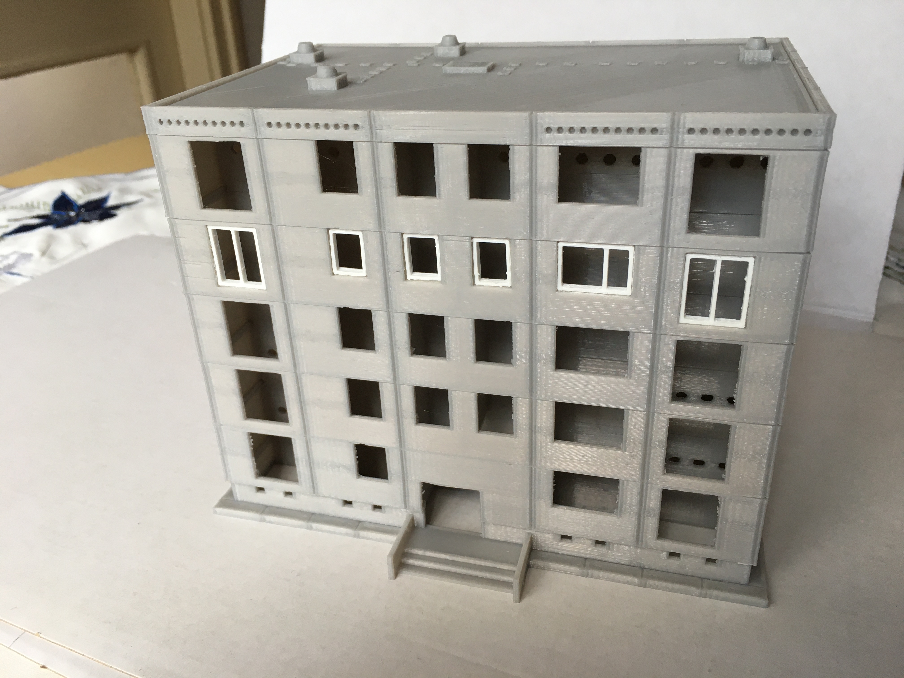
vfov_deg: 48.2
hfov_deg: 61.7
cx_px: 452
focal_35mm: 29
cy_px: 339
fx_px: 757
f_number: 2.2
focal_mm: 4.15
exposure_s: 1/33
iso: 64
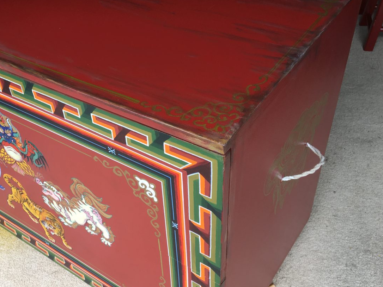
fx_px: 454
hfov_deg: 45.0
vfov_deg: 35.1
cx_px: 122
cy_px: 151
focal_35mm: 41
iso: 25
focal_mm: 4.15
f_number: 2.2
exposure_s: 1/60
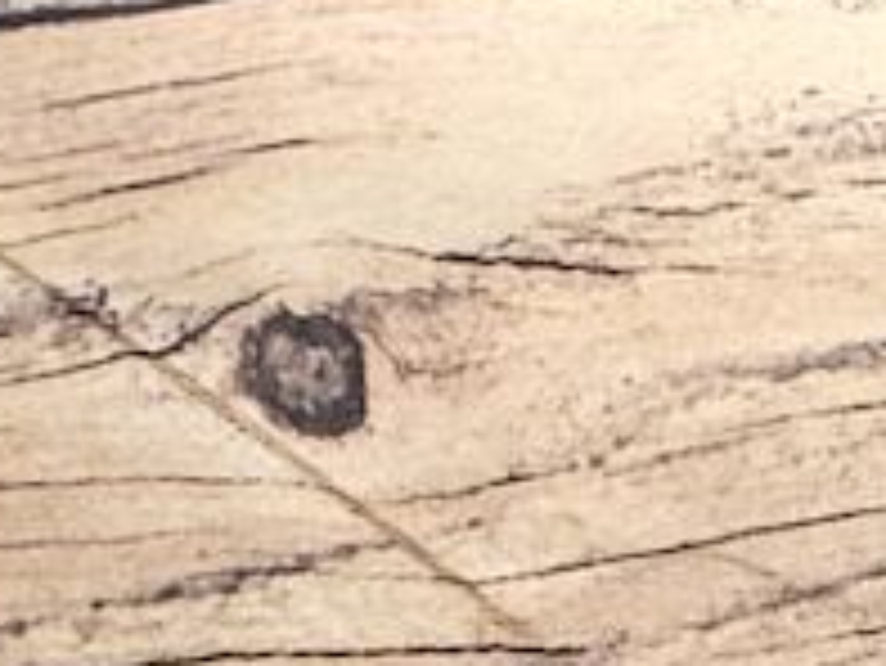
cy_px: 1710
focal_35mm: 140
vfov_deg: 9.3
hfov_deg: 11.4
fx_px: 3585
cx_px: 2199
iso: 640
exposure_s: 1/60
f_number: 1.8
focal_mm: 5.4
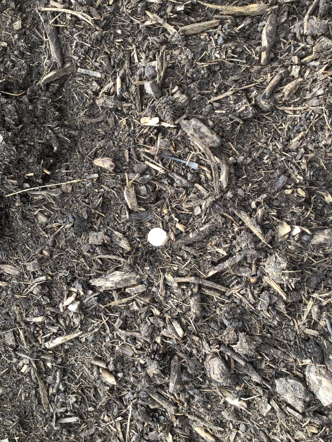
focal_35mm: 31
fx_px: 396
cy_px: 221
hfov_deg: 45.4
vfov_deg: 58.4
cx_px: 166
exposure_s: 1/149
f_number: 2.4
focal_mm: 3.3
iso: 25
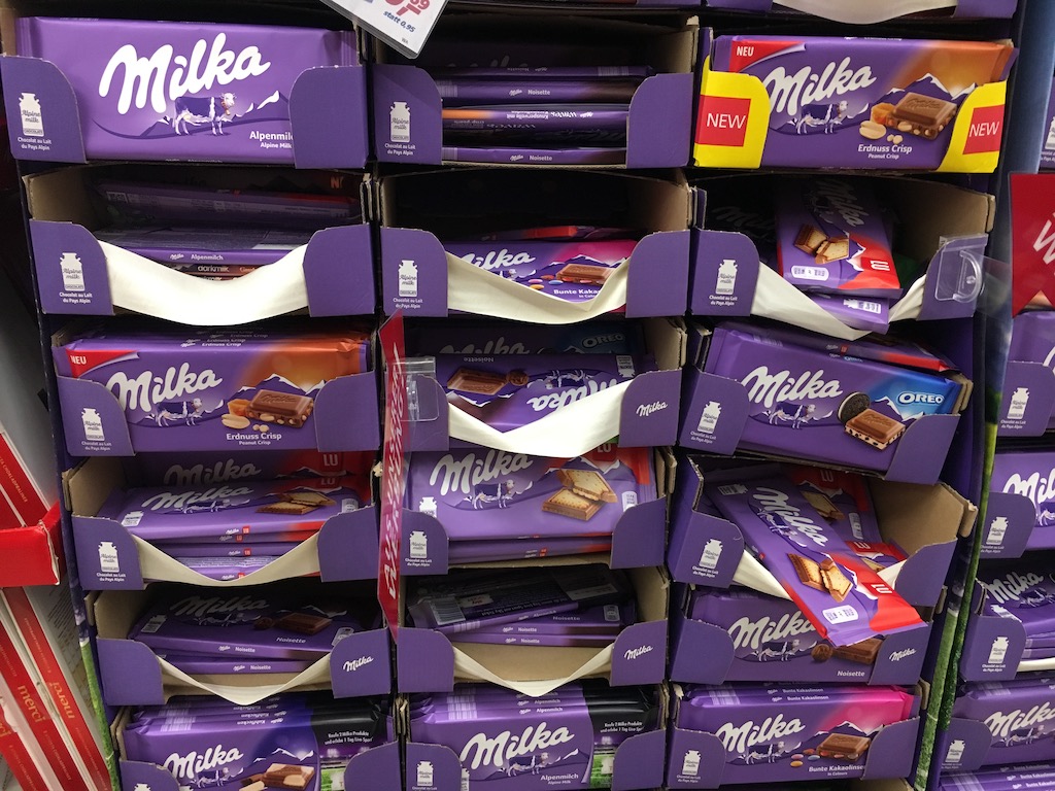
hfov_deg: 61.7
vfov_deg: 48.2
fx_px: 884
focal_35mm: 29
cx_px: 528
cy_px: 396
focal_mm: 4.15
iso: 200
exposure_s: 1/33
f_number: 2.2
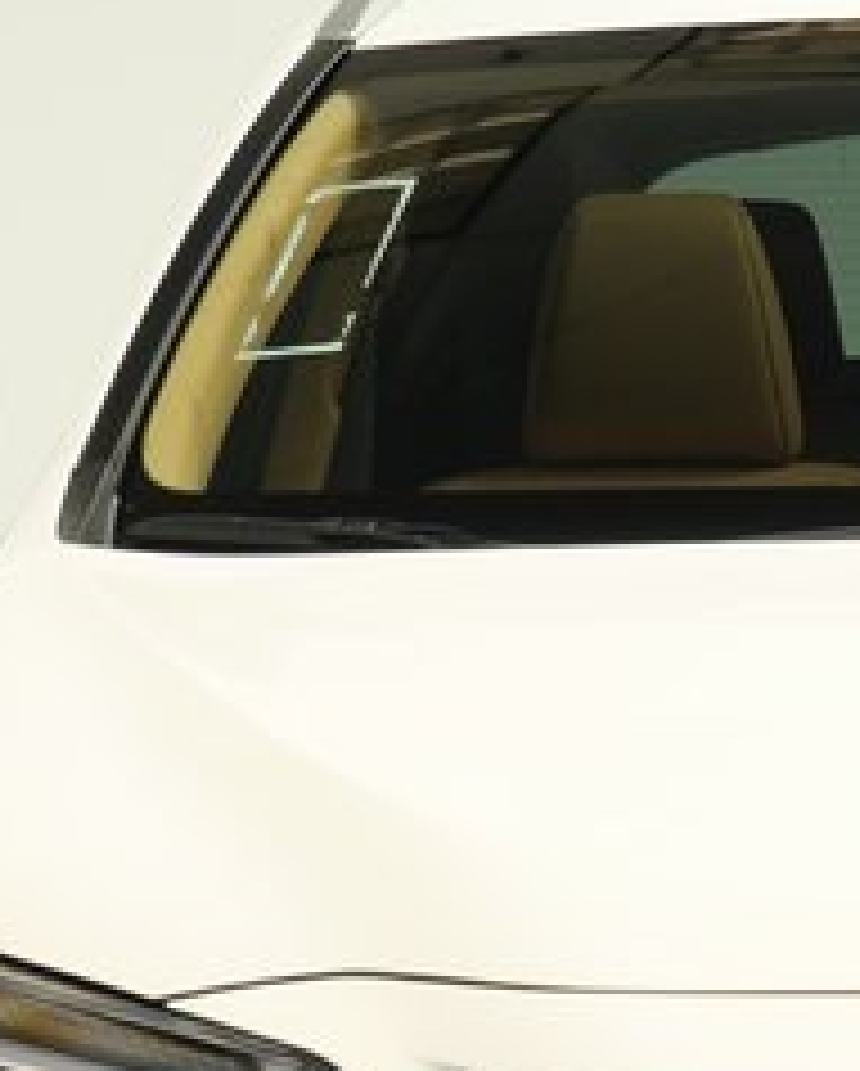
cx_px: 991
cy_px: 1206
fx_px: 8796
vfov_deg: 6.9
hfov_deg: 5.6
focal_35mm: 277
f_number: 5.6
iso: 250
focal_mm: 33
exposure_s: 1/250
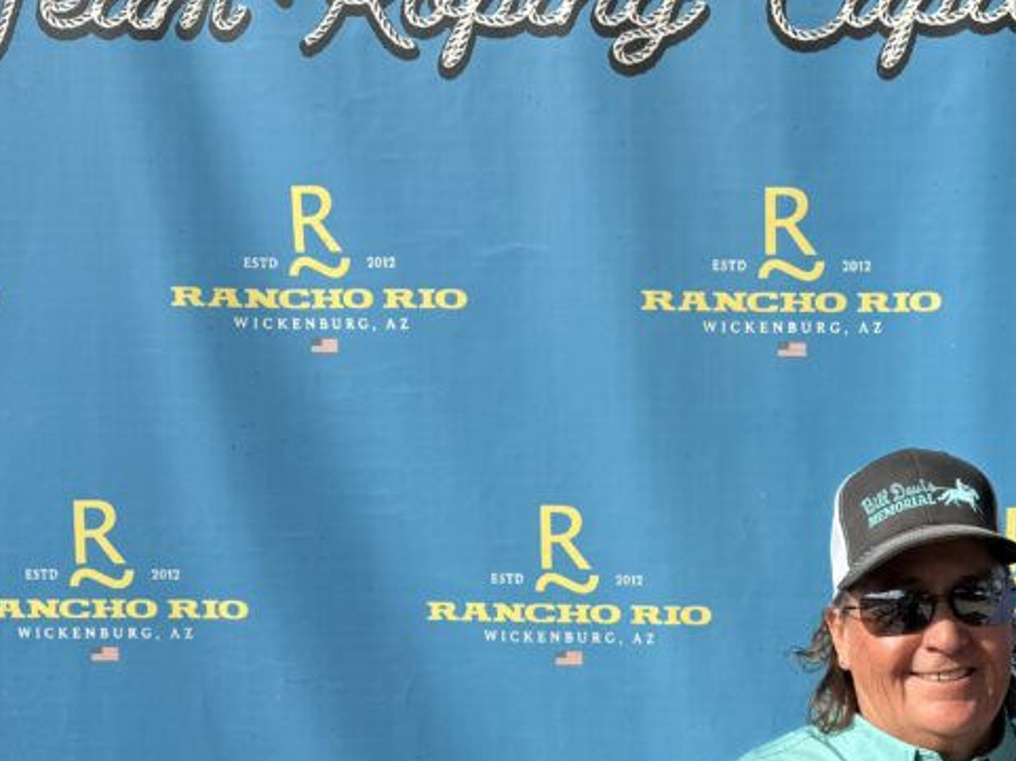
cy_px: 641
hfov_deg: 35.7
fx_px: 1496
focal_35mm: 51
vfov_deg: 27.8
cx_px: 871
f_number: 1.78
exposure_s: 1/7353
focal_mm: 6.76
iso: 80
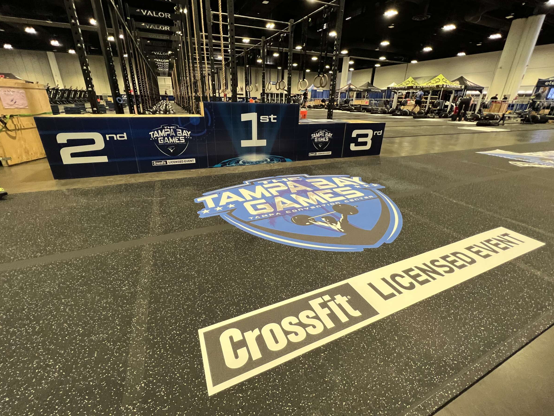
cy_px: 196
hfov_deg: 102.1
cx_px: 278
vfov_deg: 85.6
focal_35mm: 14
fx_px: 224
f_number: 1.8
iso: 400
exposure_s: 1/60
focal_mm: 1.57
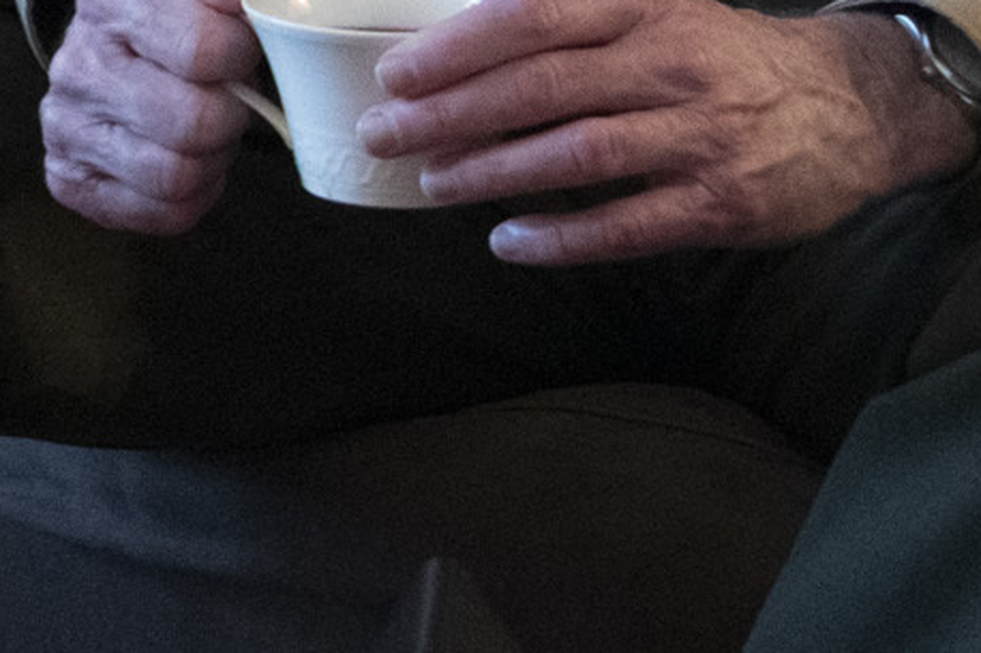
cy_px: -610
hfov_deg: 9.1
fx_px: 5529
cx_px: -1435
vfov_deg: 6.6
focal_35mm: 203
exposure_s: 1/100
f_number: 4
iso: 3200
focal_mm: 31
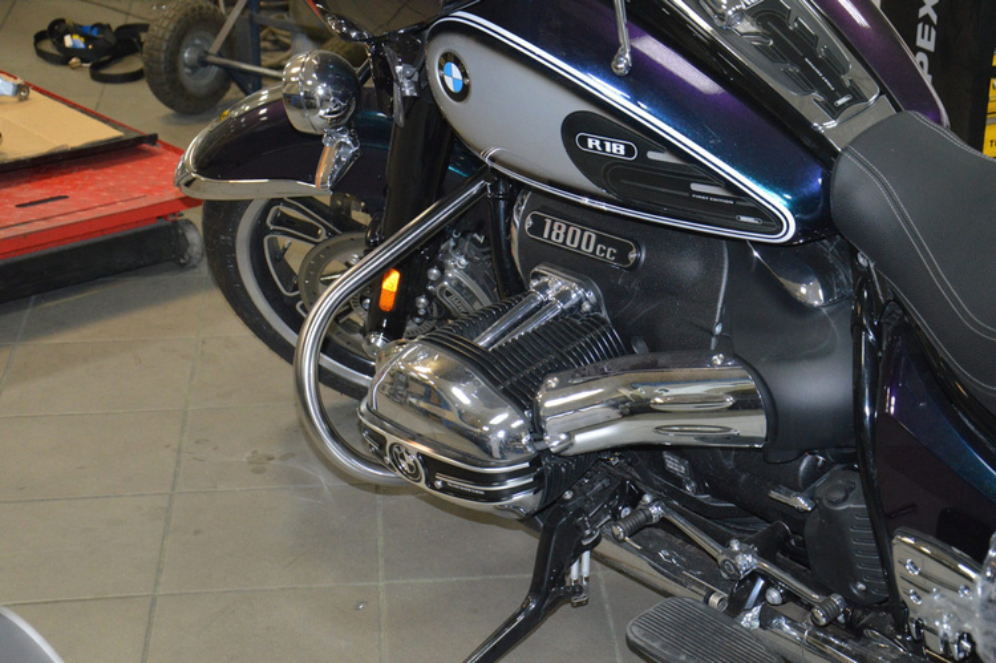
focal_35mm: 78
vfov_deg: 17.5
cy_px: 332
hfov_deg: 26.0
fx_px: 2157
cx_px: 498
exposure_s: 1/60
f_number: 5
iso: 1600
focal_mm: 52
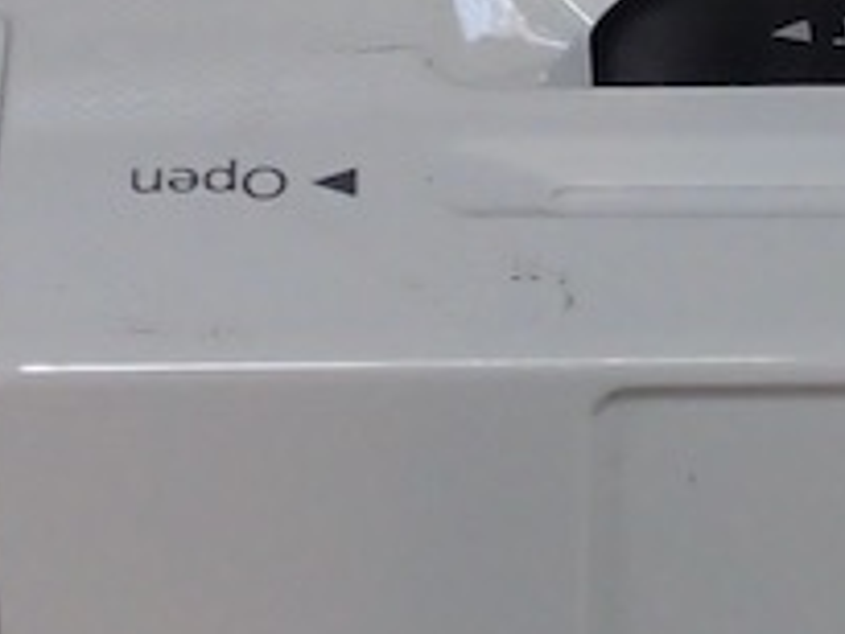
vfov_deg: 7.9
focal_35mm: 187
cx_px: 334
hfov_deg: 10.6
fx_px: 4567
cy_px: 383
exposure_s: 1/30
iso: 250
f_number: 2.3
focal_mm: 5.5
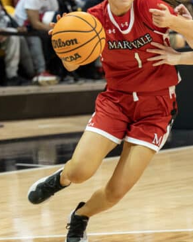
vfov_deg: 8.9
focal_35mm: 217
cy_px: 91
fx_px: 1549
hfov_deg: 7.1
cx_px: 155
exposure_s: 1/1000
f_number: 4
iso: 3200
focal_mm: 110
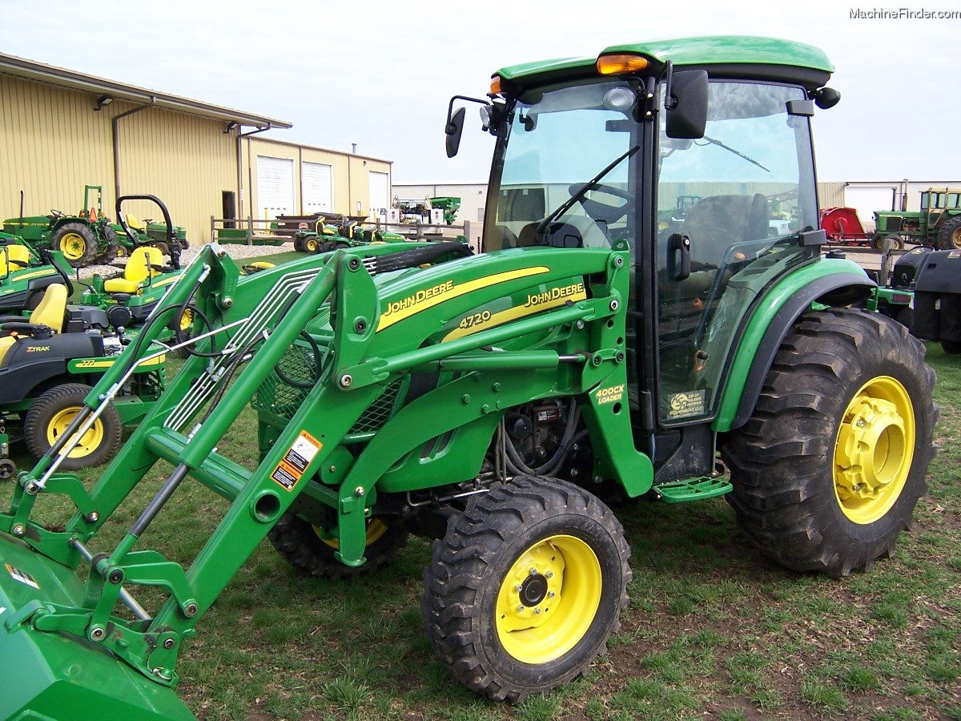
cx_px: 480
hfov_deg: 55.4
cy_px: 360
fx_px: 916
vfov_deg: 42.9
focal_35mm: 33
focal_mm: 5.5
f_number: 3.4
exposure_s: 1/500
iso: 80
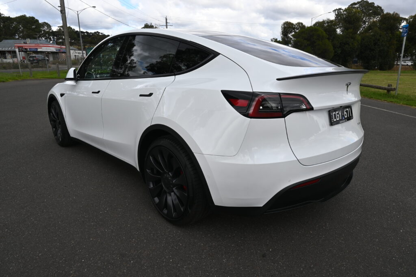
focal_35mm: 24
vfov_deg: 53.1
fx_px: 277
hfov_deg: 73.7
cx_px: 208
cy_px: 138
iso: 100
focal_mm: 16
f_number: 6.3
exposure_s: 1/250
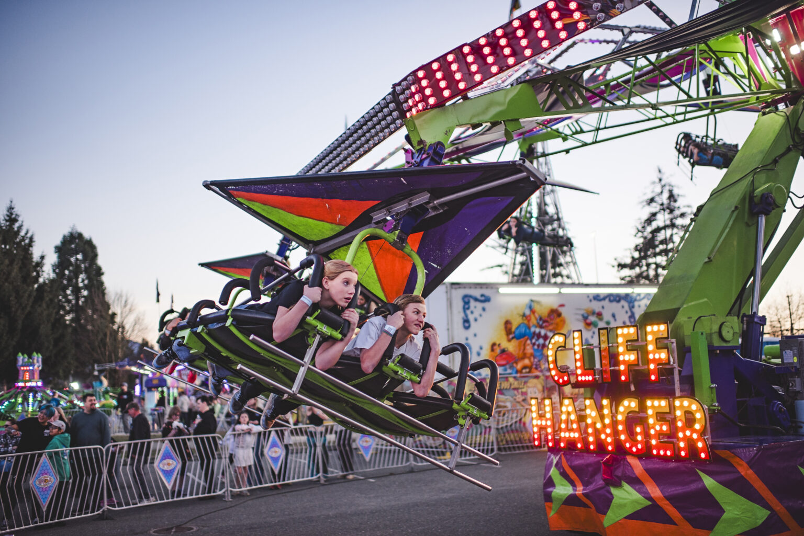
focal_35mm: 35
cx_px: 402
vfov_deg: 37.9
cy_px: 268
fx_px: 782
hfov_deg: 54.4
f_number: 1.4
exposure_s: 1/1000
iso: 320
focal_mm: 35
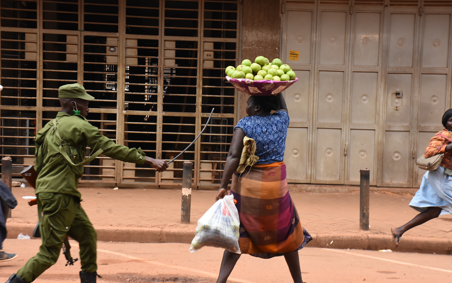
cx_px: 226
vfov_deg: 13.8
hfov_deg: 21.9
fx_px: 1170
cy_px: 144
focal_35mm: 95
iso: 1000
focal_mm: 62
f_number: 10
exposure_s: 1/200
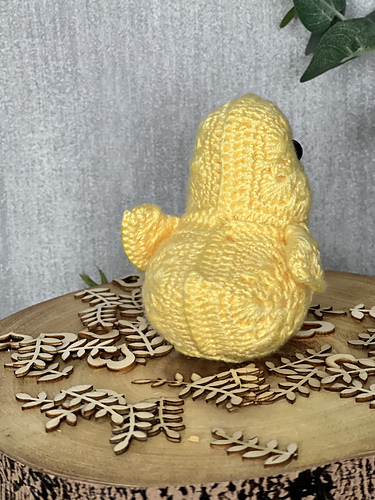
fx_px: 1112
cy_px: 250
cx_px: 188
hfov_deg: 19.1
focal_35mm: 77
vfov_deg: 25.3
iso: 250
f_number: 2.8
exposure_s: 1/70
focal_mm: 9
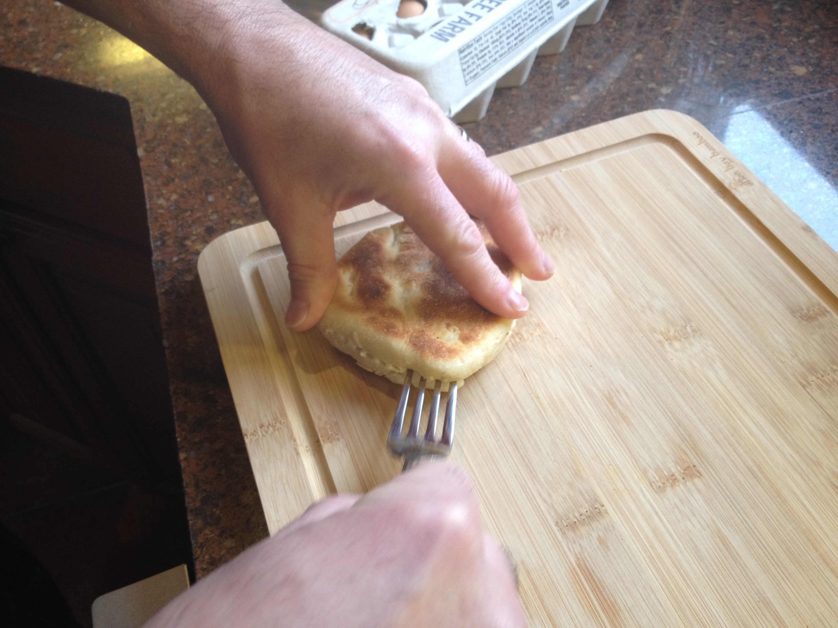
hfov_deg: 52.6
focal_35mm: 35
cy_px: 314
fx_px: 847
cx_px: 419
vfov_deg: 40.7
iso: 80
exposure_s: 1/20
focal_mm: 4.28
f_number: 2.4
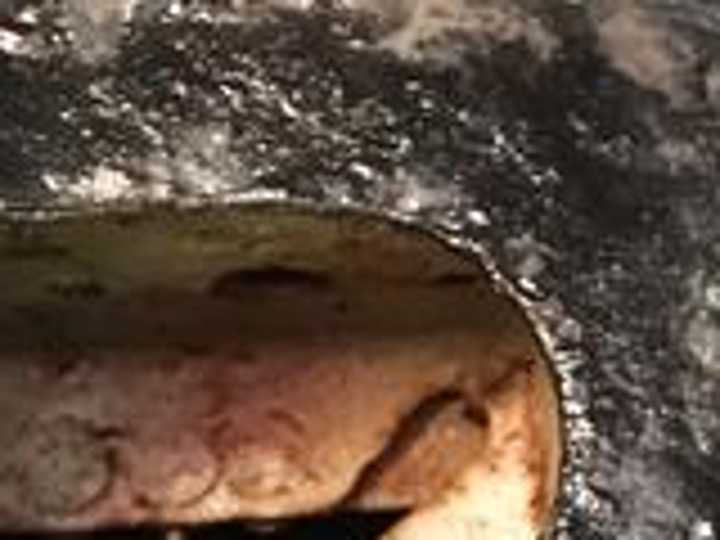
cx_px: 886
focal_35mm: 116
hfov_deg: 16.2
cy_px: 882
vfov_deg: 12.0
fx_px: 2413
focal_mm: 4.15
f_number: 2.2
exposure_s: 1/17
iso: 500
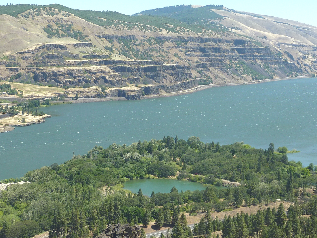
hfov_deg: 33.2
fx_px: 531
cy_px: 119
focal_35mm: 58
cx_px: 158
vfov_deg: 25.2
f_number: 4
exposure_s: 1/500
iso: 80
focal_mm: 5.3
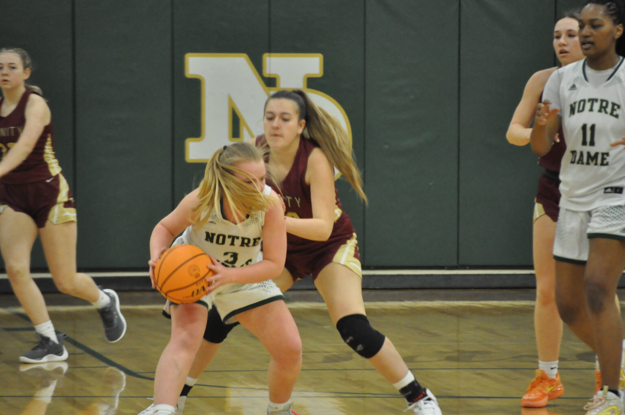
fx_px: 4551
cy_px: 208
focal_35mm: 262
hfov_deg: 7.9
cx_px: 312
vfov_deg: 5.2
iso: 3200
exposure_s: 1/125
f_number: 5.3
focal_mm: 175
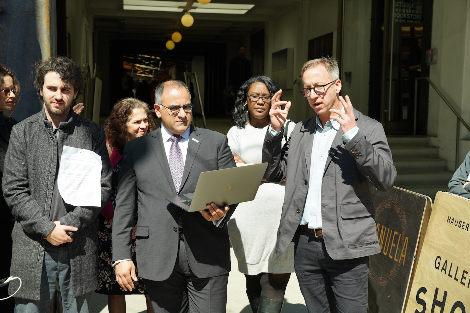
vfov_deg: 27.0
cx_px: 235
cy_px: 156
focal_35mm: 50
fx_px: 653
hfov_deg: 39.6
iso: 100
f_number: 5.6
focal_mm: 50
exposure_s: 1/200
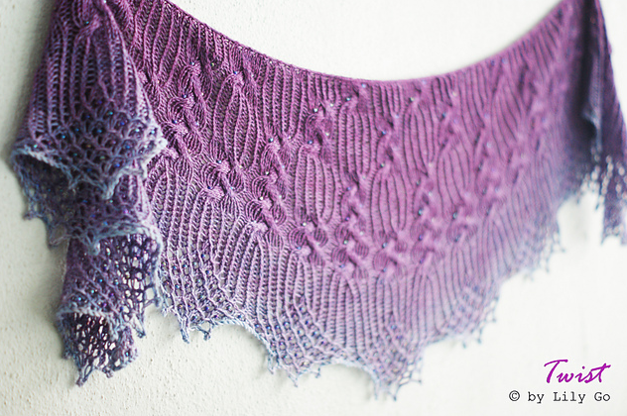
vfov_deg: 17.9
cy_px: 210
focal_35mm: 76
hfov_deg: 26.7
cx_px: 314
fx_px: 1322
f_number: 2
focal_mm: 50
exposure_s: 1/80
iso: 400
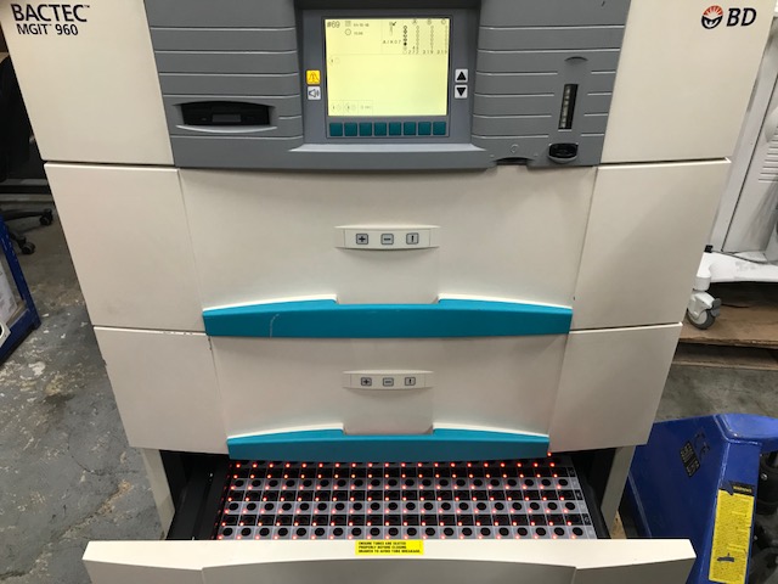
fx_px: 629
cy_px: 292
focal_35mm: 28
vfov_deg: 49.7
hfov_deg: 63.4
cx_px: 389
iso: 40
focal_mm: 3.99
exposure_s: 1/17
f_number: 1.8
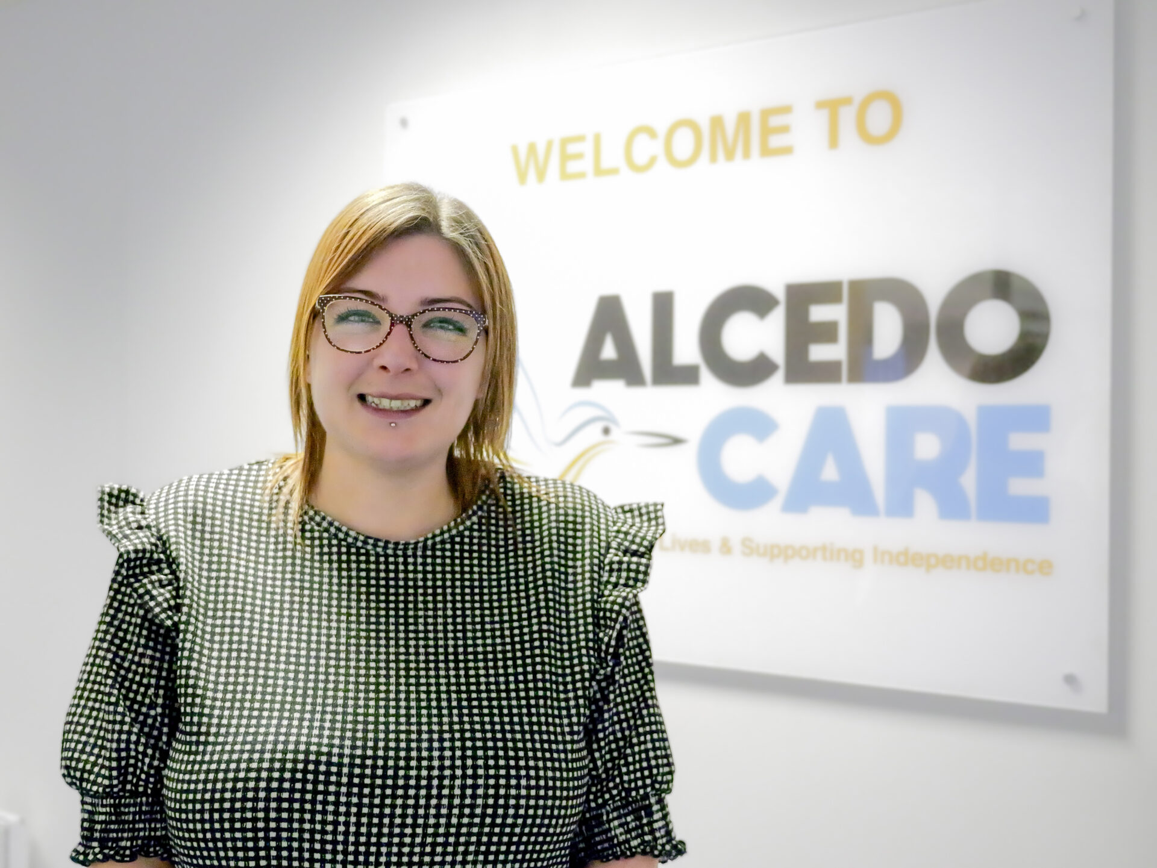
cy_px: 434
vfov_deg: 34.4
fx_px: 1404
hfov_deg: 44.8
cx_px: 578
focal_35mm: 42
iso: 12800
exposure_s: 1/500
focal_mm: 21
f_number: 2.8
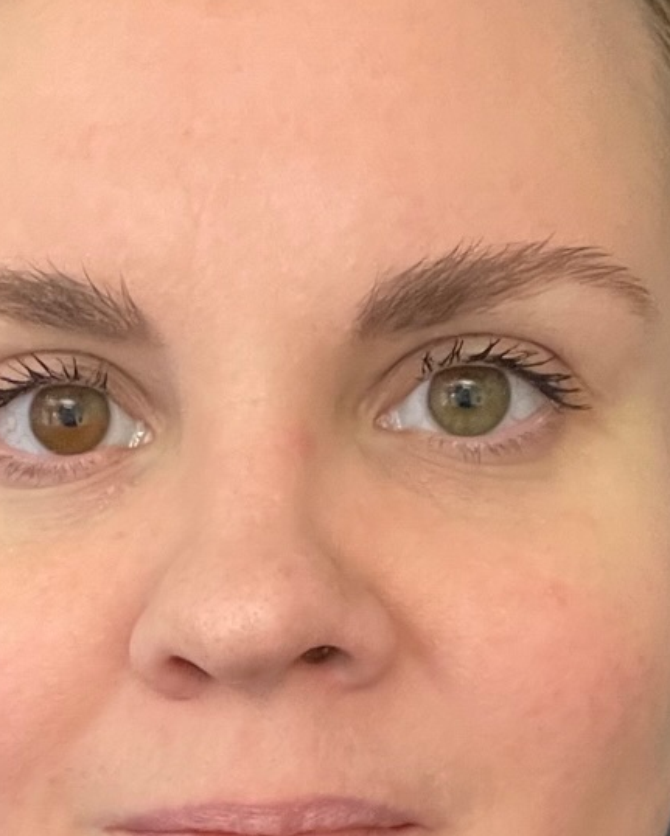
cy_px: 948
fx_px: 2080
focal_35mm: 84
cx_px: 211
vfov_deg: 21.4
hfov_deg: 18.2
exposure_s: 1/25
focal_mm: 2.71
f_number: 2.2
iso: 320
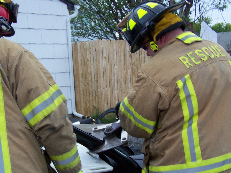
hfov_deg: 32.5
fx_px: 394
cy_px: 113
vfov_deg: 24.7
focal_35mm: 59
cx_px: 80
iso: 160
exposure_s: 1/60
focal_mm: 6.3
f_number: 2.8
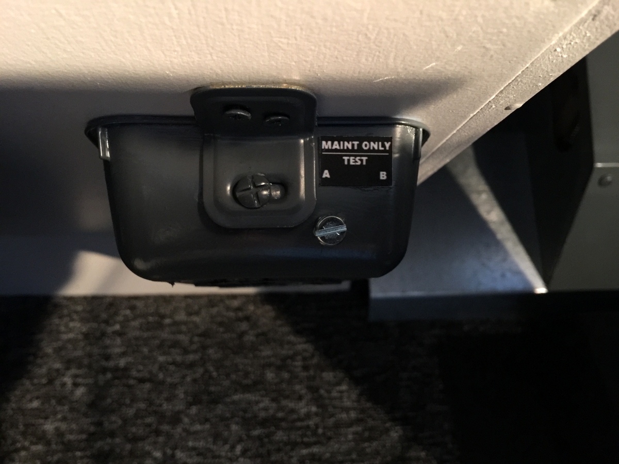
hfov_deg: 61.7
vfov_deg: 48.2
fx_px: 519
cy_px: 232
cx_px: 310
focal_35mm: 29
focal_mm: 4.15
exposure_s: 1/8
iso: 160
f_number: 2.2
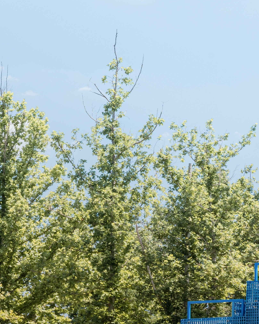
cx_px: 201
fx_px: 1888
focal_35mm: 197
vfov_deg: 9.8
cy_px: 291
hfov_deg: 7.8
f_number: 13
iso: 100
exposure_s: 1/200
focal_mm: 70
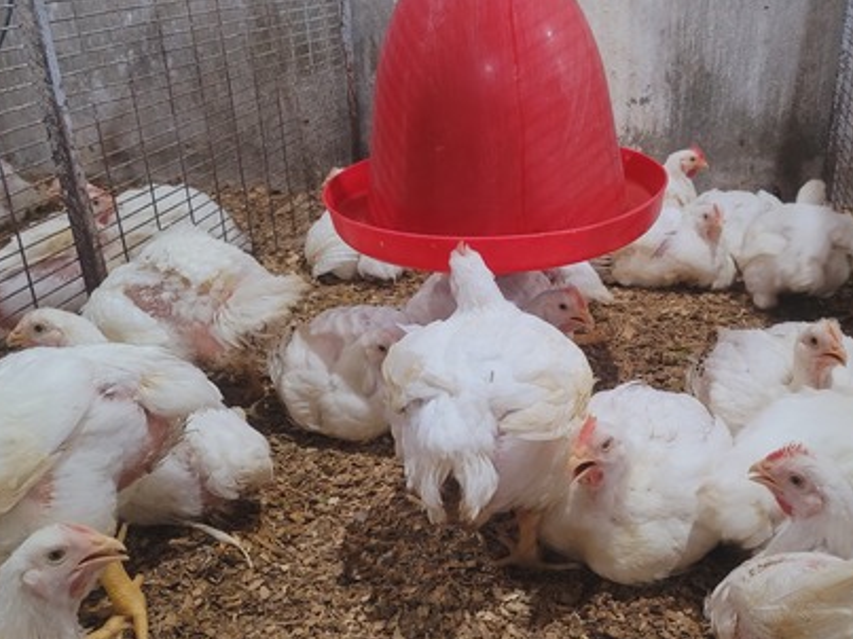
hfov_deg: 50.7
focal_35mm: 36
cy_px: 354
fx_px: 887
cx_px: 550
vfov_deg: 39.6
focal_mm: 7
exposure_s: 1/33
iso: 640
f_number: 1.8
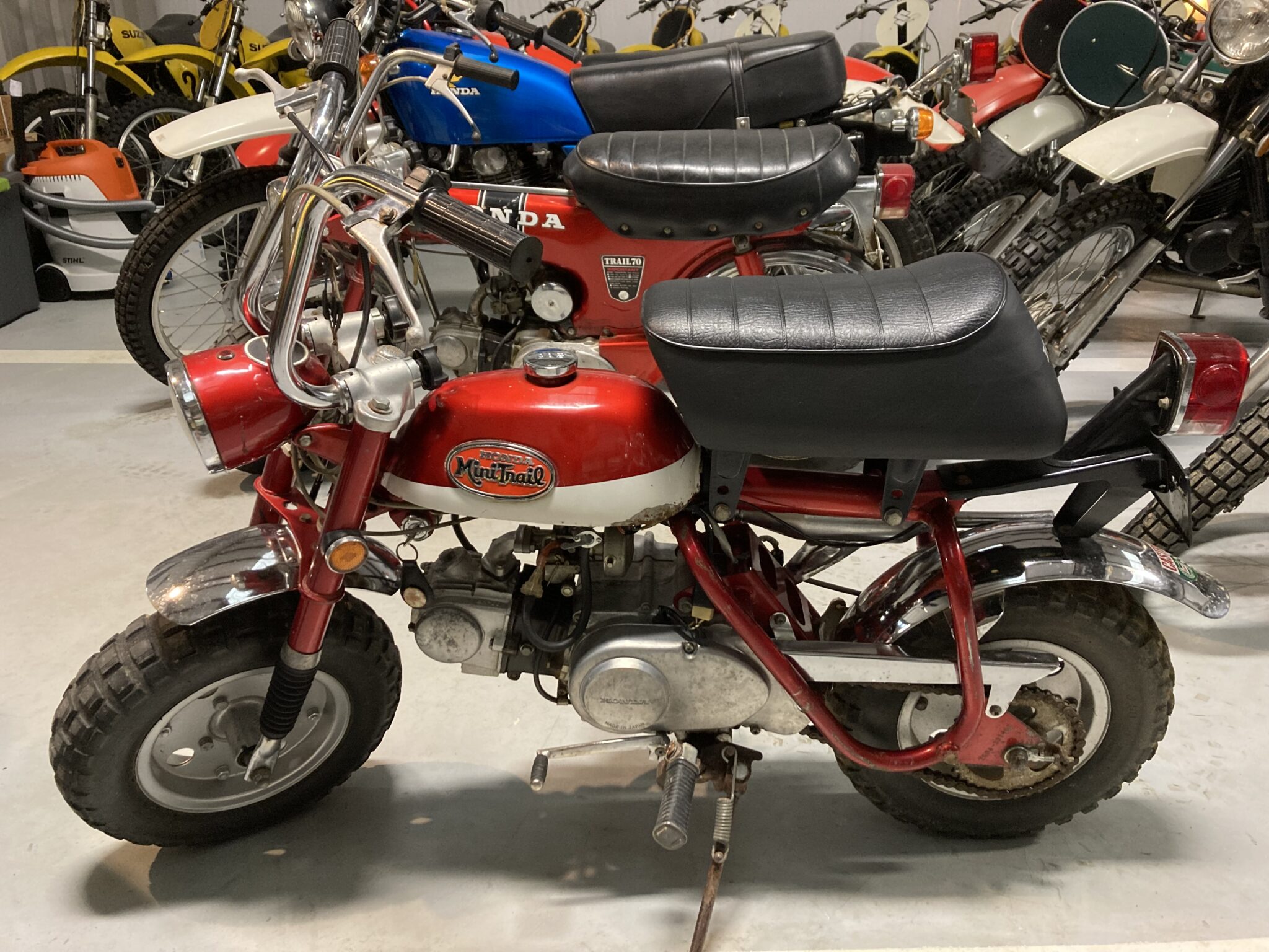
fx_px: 1026
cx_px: 634
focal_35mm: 28
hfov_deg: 63.4
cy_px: 476
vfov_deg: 49.7
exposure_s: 1/60
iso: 320
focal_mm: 3.99
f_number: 1.8
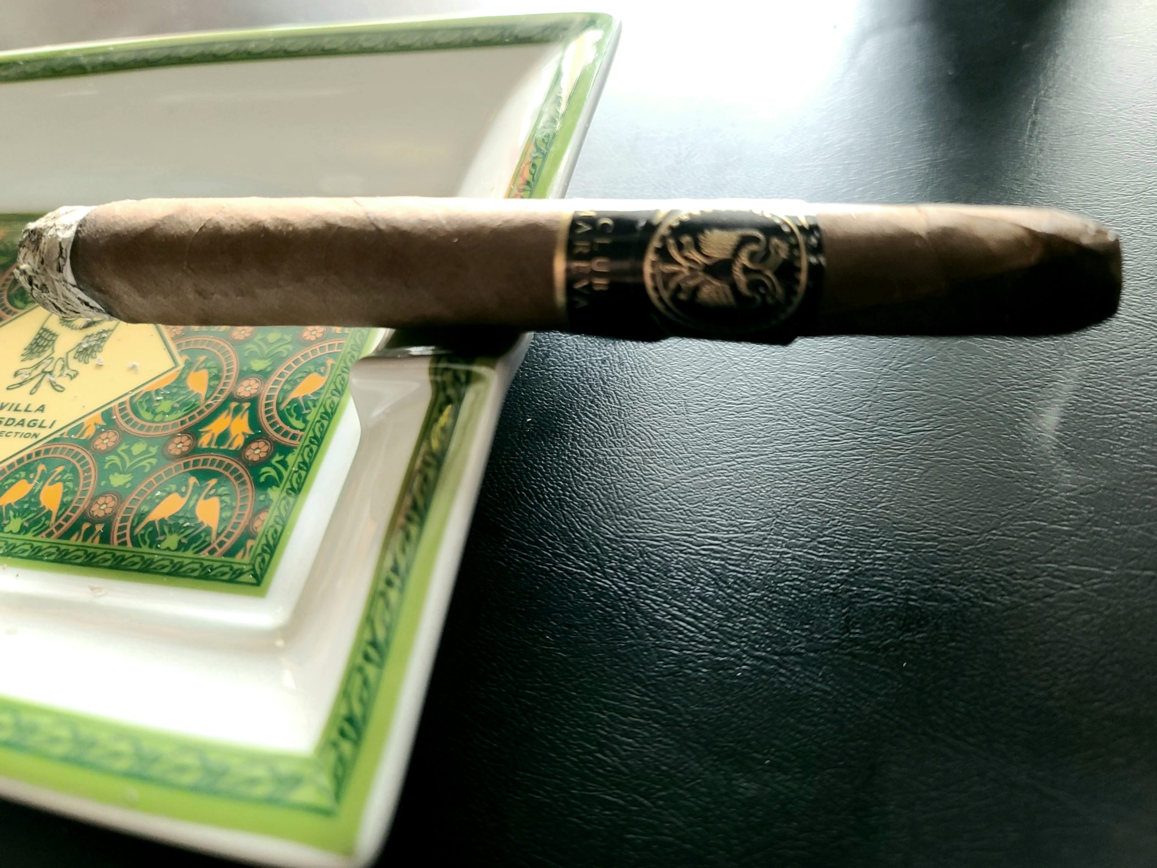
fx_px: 836
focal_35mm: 25
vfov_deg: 54.9
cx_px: 578
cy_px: 434
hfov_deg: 69.4
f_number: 1.8
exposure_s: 1/40
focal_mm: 7
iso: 320
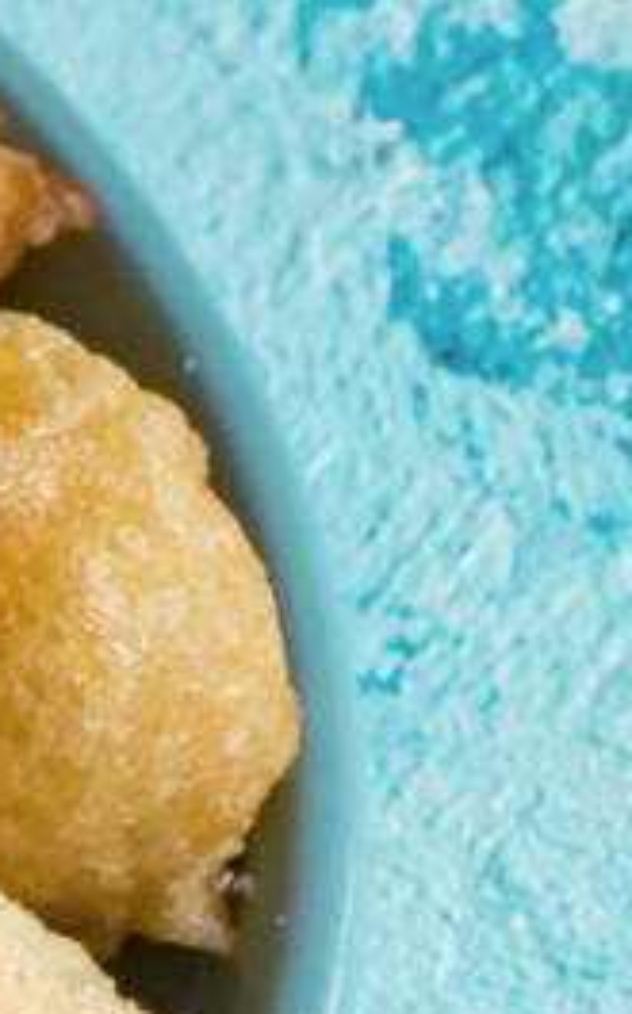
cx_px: -1547
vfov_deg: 4.1
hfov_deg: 2.5
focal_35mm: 511
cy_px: 903
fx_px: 14121
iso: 800
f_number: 9
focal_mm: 47
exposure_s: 1/15
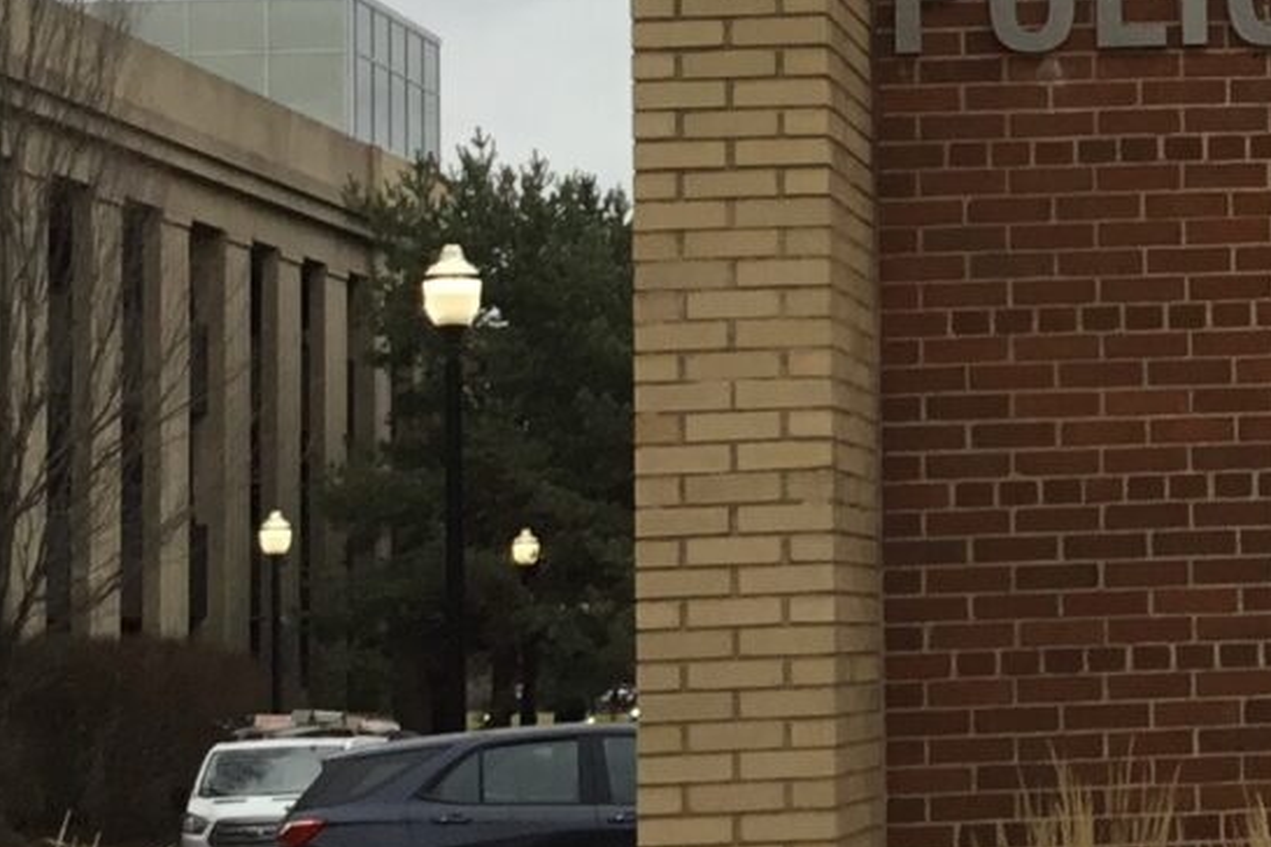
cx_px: 1595
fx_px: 4272
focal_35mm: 121
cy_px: 207
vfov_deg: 11.3
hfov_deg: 16.1
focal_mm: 3.3
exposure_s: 1/120
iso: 25
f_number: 2.4
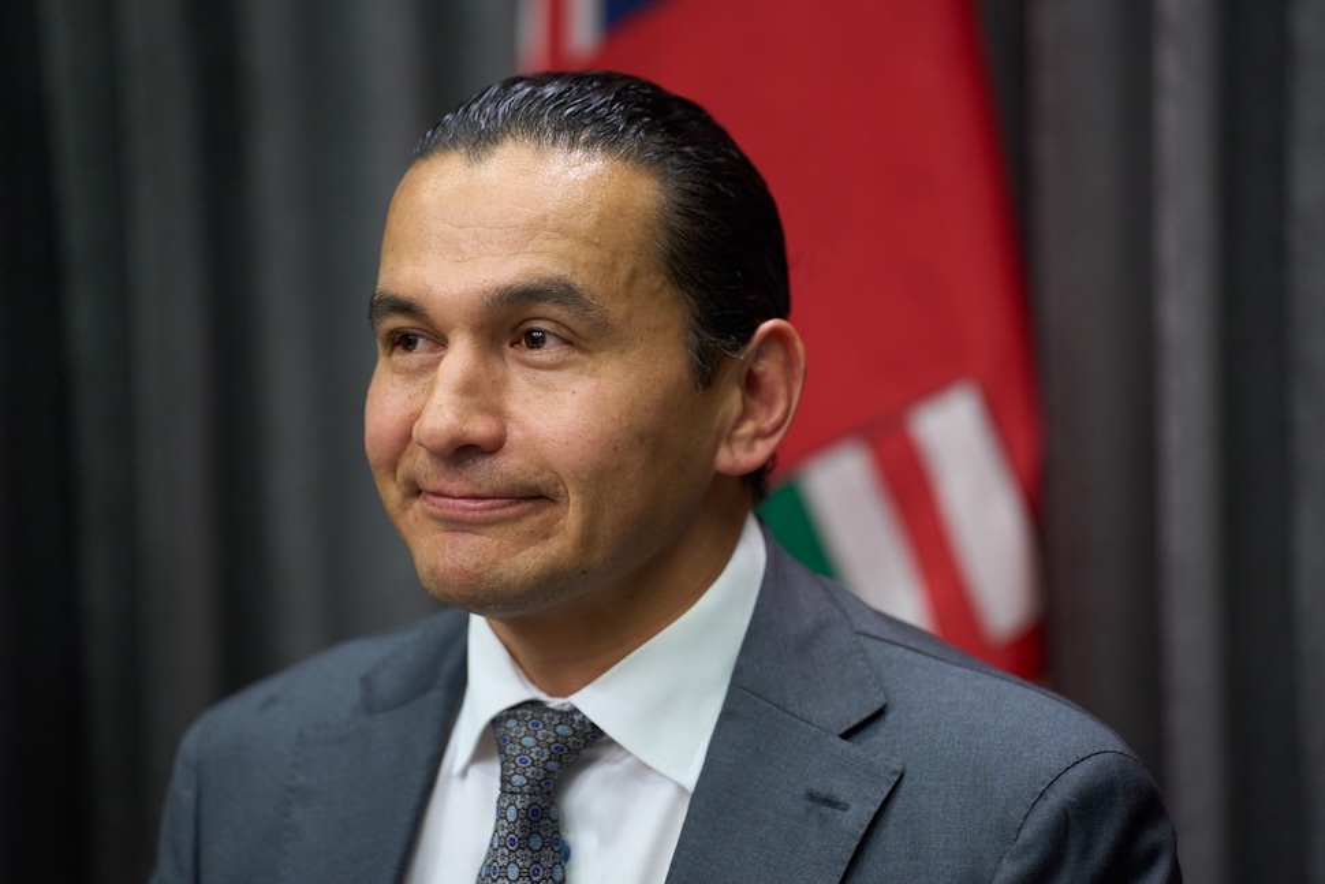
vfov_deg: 9.2
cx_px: 662
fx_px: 5521
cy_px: 442
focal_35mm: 150
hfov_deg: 13.7
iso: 3200
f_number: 2.8
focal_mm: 150
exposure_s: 1/400
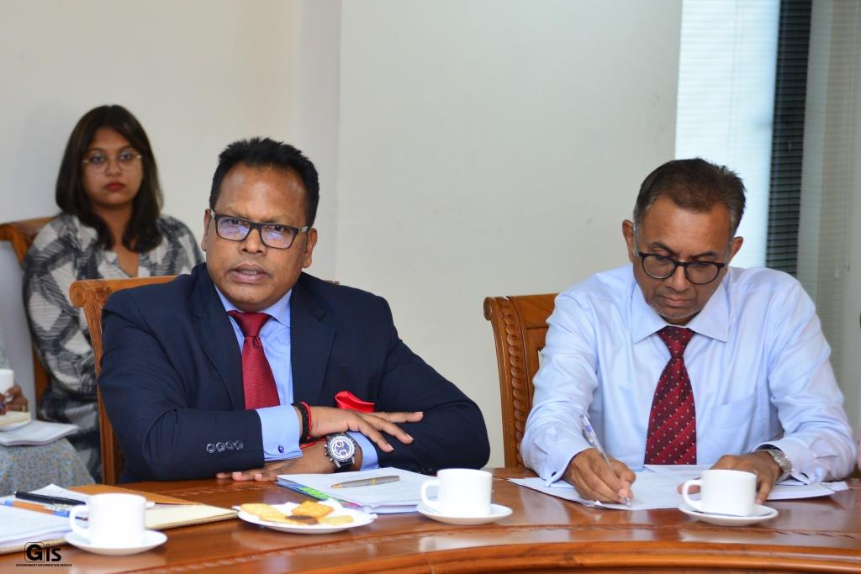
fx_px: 2033
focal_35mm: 85
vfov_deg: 16.1
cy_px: 287
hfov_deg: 23.9
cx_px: 430
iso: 1600
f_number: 4
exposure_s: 1/160
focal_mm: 85
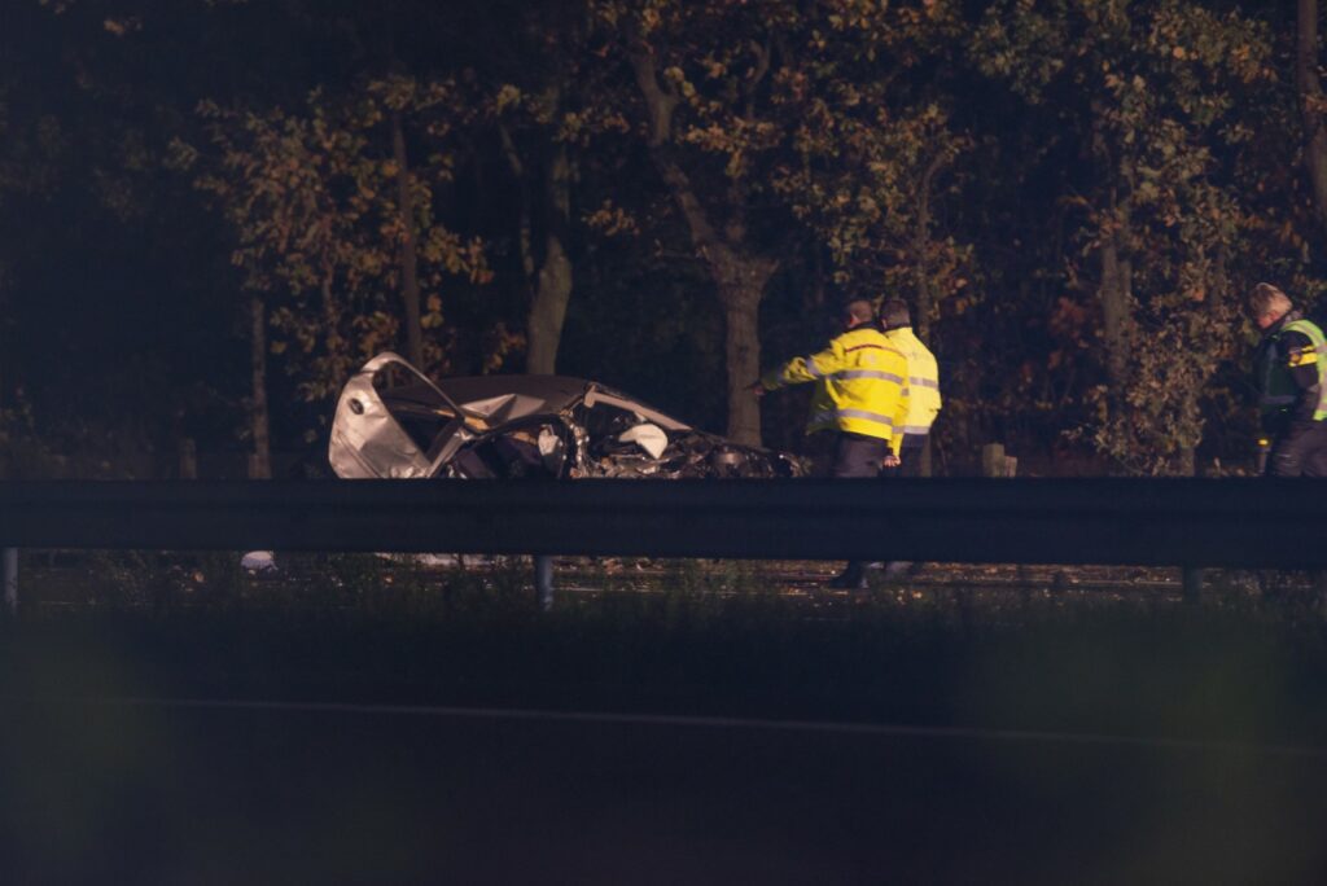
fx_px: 6454
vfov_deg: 7.9
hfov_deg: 11.7
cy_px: 443
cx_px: 664
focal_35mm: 175
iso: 1600
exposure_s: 1/30
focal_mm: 175
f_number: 2.8
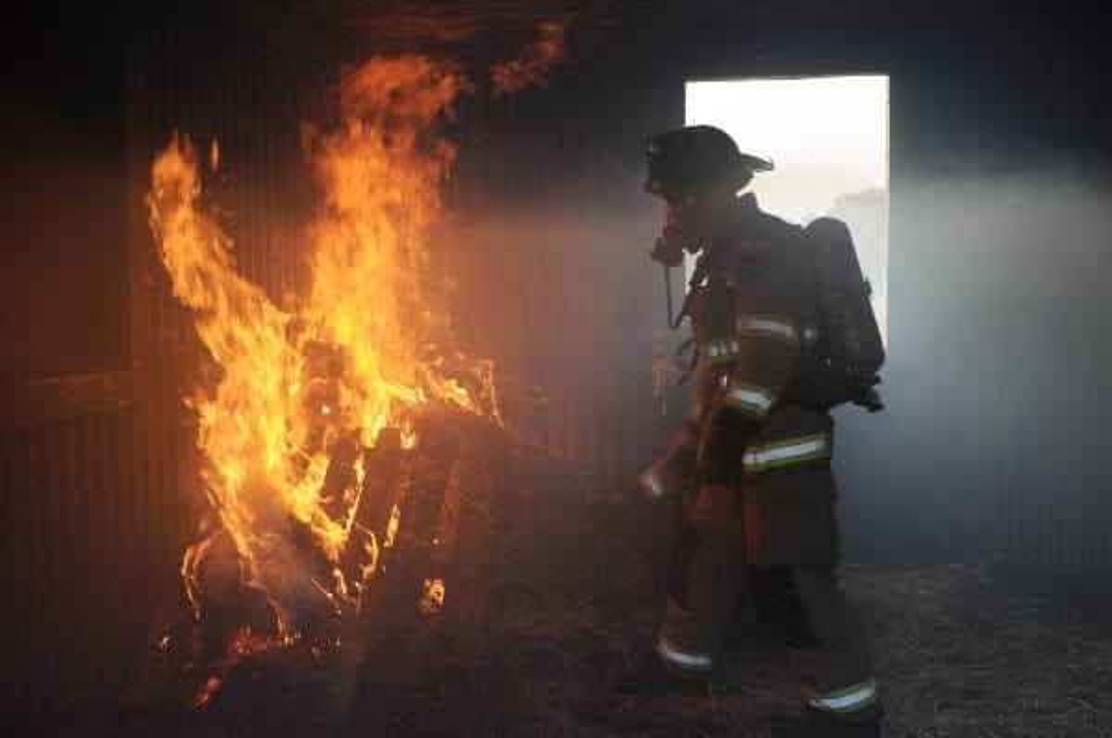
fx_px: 1110
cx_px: 556
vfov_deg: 36.8
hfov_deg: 53.2
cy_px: 369
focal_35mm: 36
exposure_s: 1/100
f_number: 4.5
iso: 200
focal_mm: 24
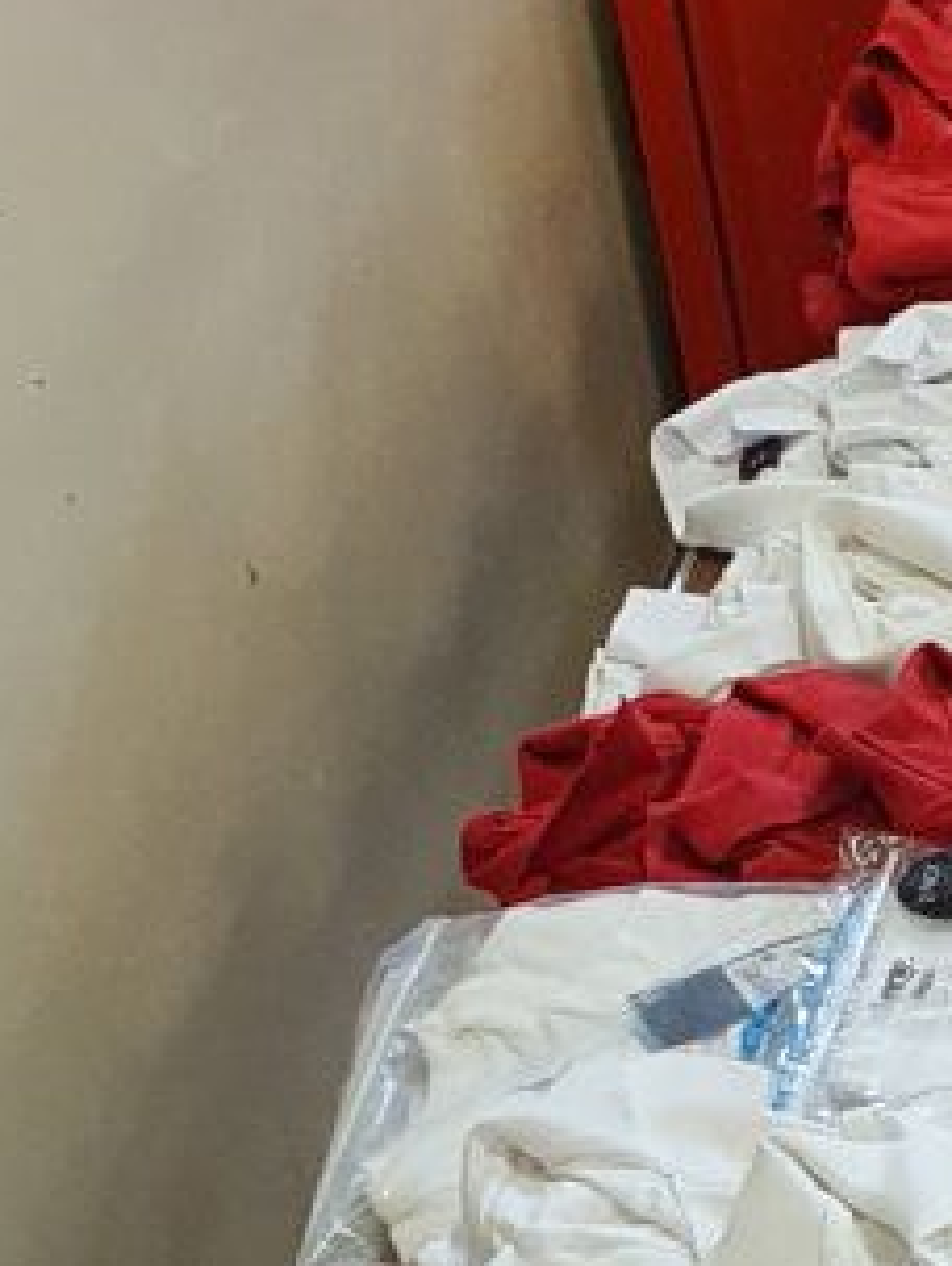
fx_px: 3952
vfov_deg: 17.7
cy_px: 1316
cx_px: 1188
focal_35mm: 108
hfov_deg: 13.3
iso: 250
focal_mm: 4.32
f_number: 2.4
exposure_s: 1/100
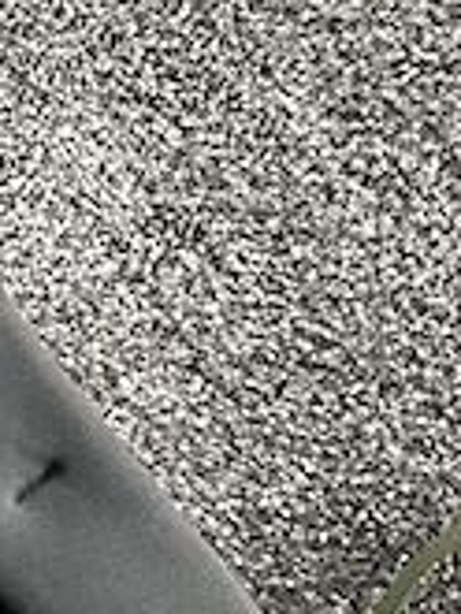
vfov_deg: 15.6
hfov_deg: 10.5
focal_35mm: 126
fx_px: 2234
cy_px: 320
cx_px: -558
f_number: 1.6
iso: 250
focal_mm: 5.1
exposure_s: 1/60
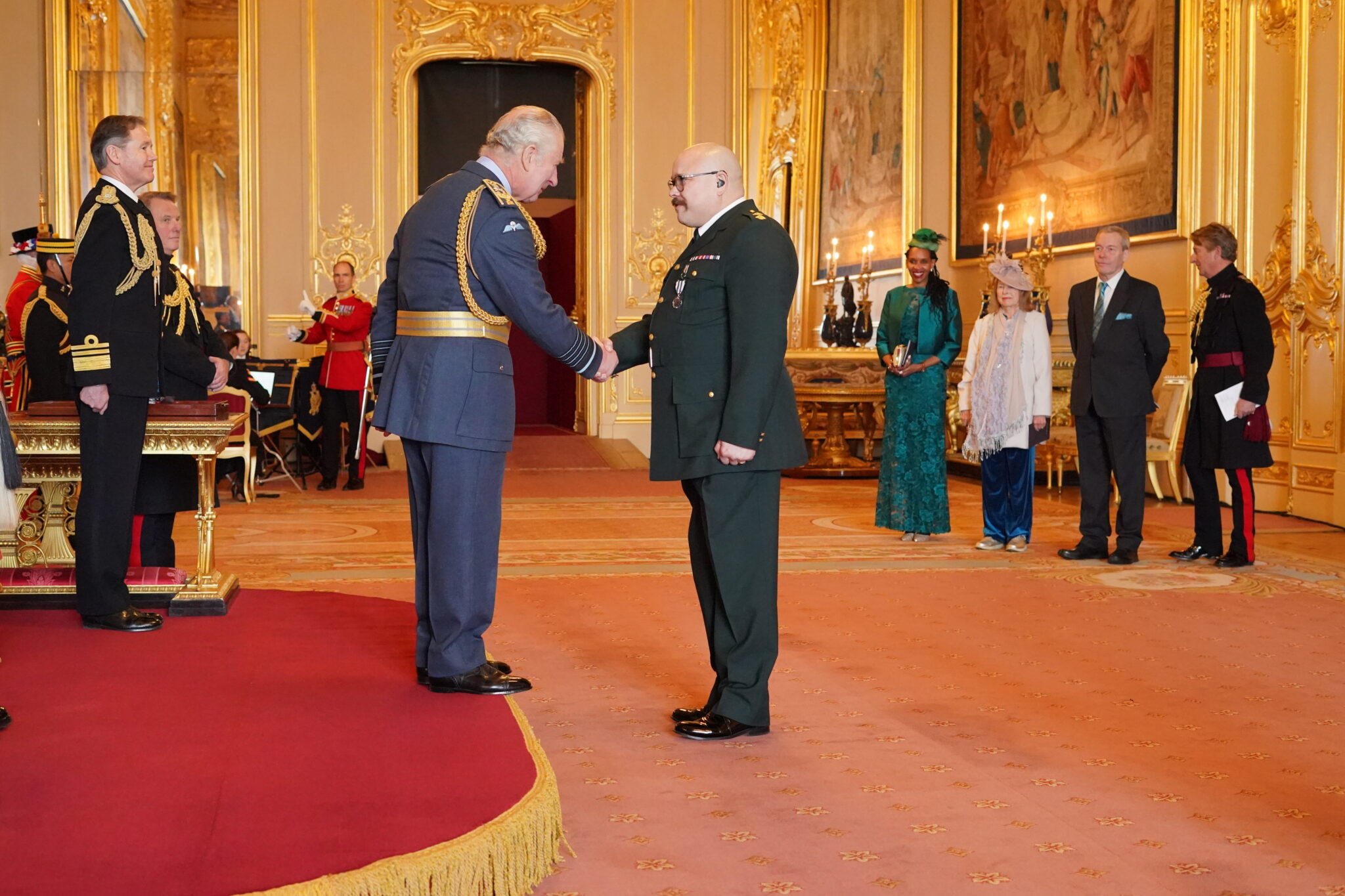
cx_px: 672
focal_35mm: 50
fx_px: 1868
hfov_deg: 39.6
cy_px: 448
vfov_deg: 27.0
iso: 8000
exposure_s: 1/125
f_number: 4.5
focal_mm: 50
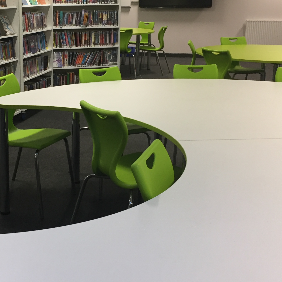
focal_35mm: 52
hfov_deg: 32.1
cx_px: 66
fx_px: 479
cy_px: 84
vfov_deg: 32.4
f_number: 2.2
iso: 64
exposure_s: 1/33
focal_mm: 4.15
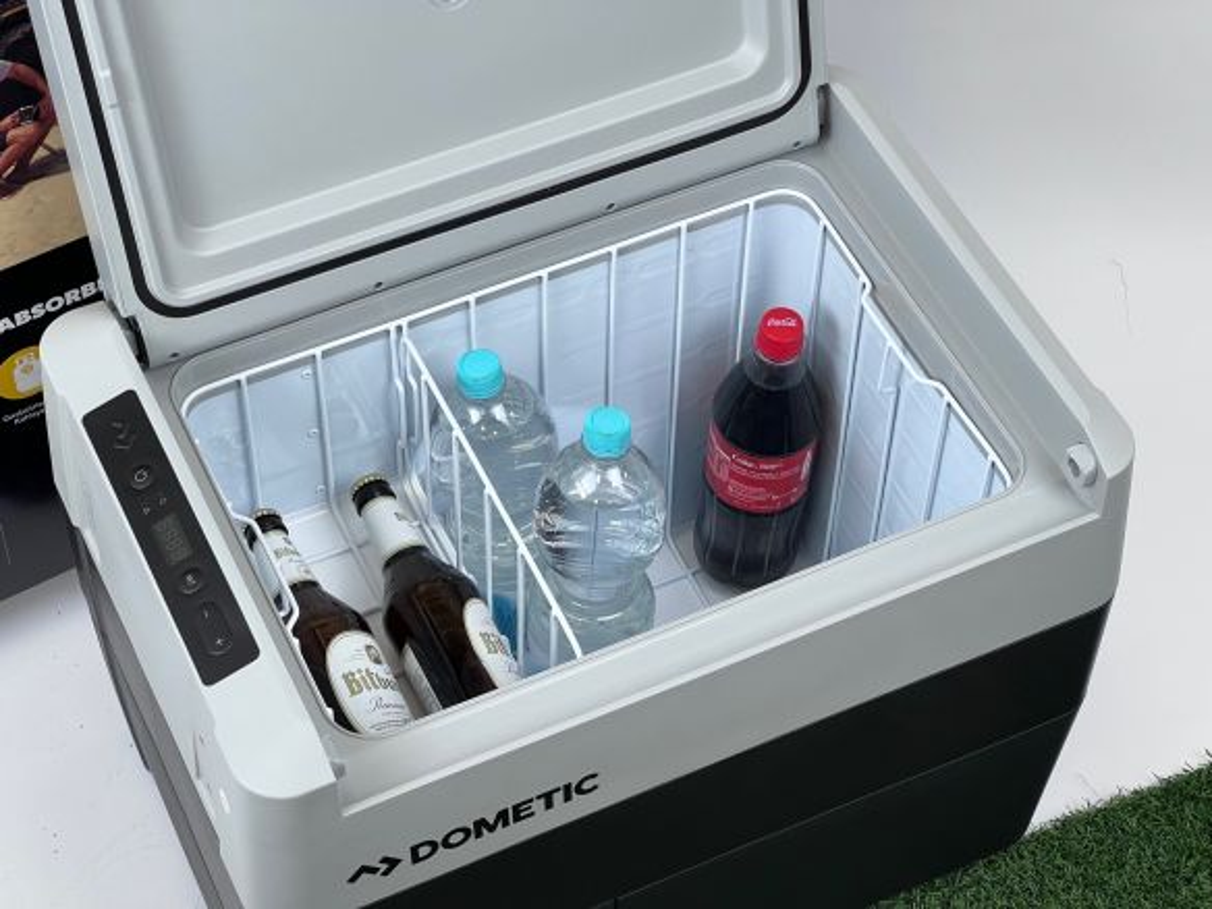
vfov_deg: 19.1
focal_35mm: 77
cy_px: 454
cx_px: 606
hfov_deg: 25.3
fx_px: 2696
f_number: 2.8
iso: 64
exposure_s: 1/100
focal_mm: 9
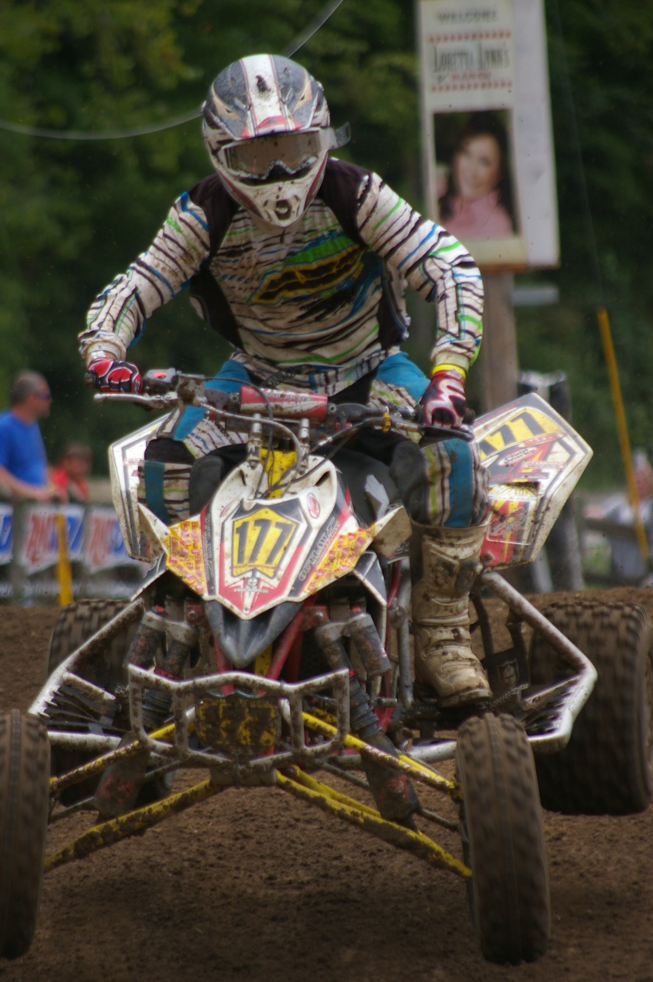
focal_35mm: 450
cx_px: 326
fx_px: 12265
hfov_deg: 3.0
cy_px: 491
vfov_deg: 4.6
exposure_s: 1/500
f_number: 5.8
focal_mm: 300
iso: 200
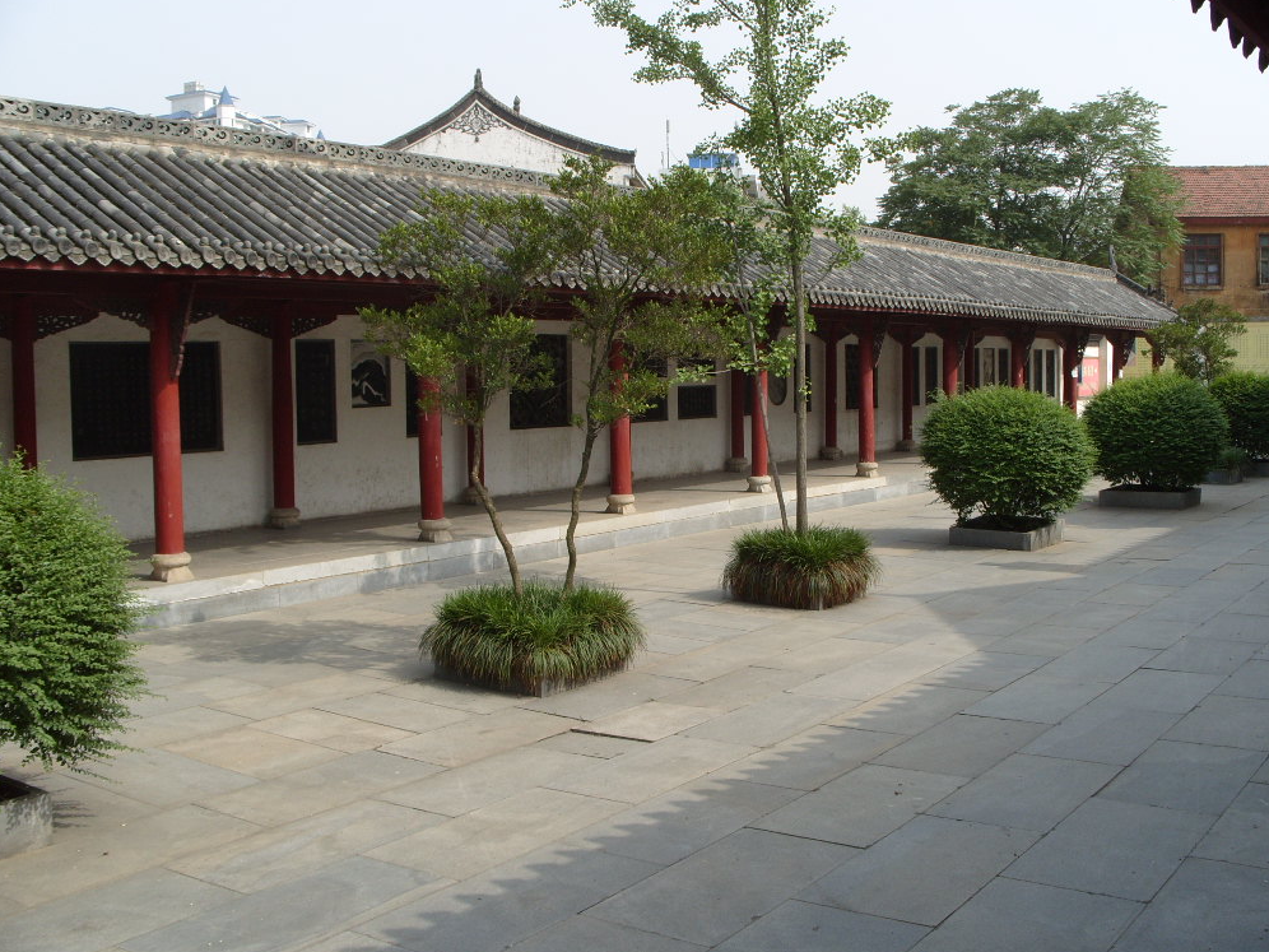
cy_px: 472
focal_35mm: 36
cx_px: 649
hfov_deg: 51.4
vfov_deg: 39.7
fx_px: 1320
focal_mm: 7.8
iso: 80
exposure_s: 1/350
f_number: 5.7
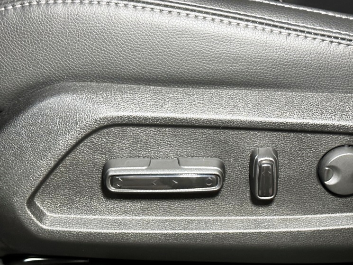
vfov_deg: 22.2
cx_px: 197
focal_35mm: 66
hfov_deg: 29.4
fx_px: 673
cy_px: 159
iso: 500
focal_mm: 6.86
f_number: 1.78
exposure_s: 1/30
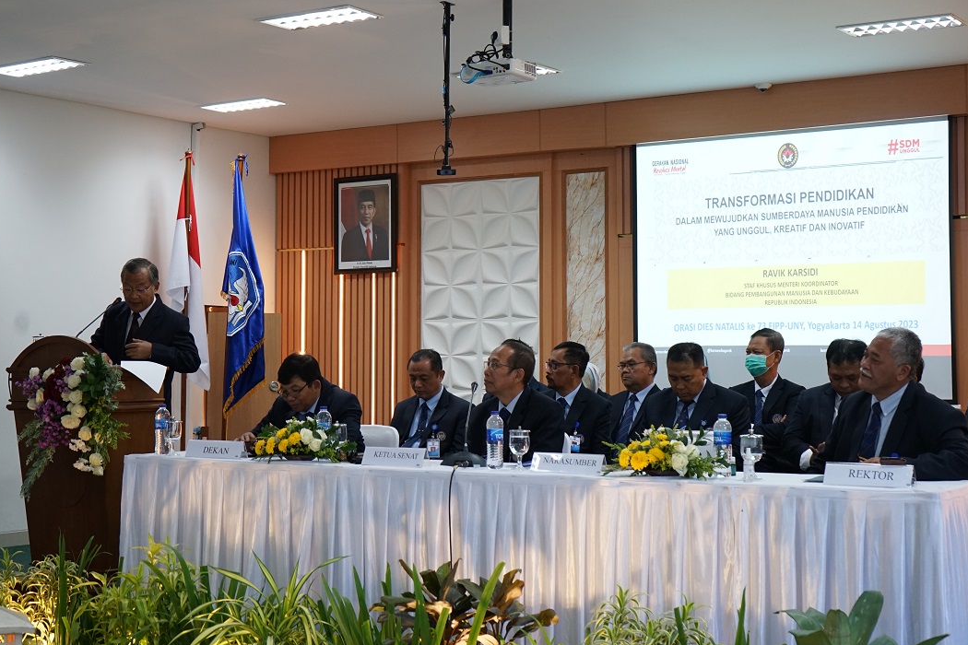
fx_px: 1506
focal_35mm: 56
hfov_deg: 35.6
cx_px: 466
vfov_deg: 24.2
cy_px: 308
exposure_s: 1/60
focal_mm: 49
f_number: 4.5
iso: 1000
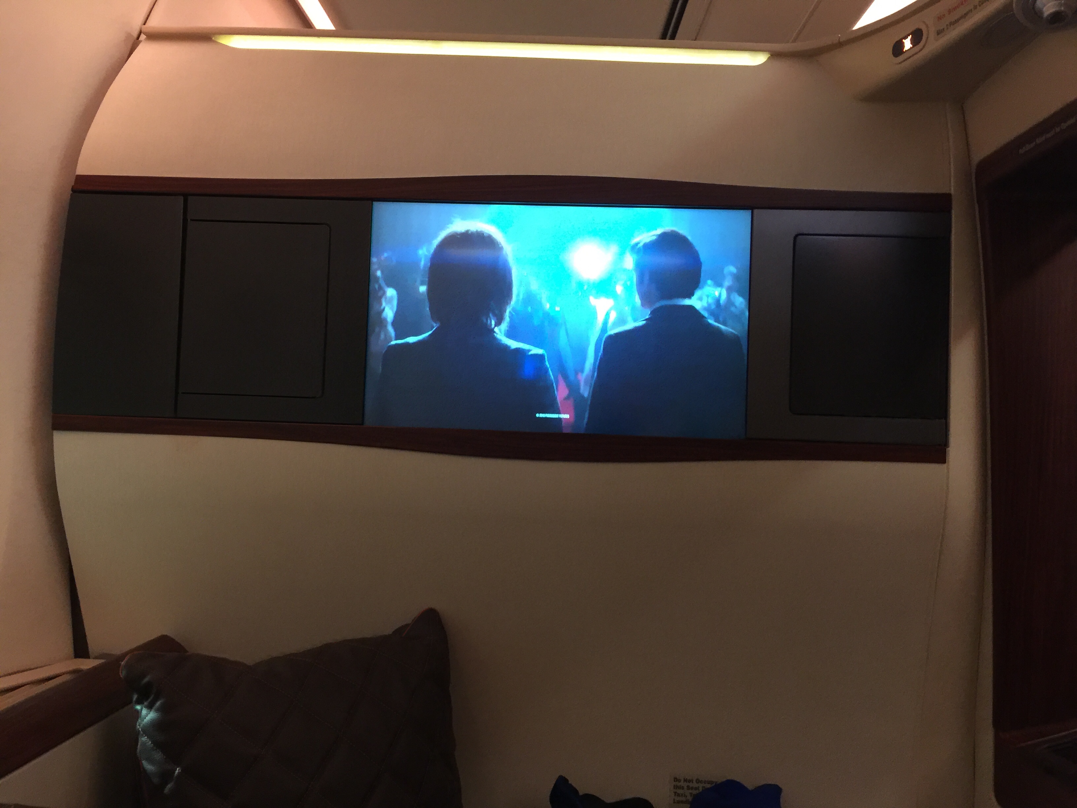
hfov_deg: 61.7
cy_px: 404
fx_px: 902
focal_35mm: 29
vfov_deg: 48.2
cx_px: 538
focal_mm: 4.15
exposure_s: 1/4
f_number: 2.2
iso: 80
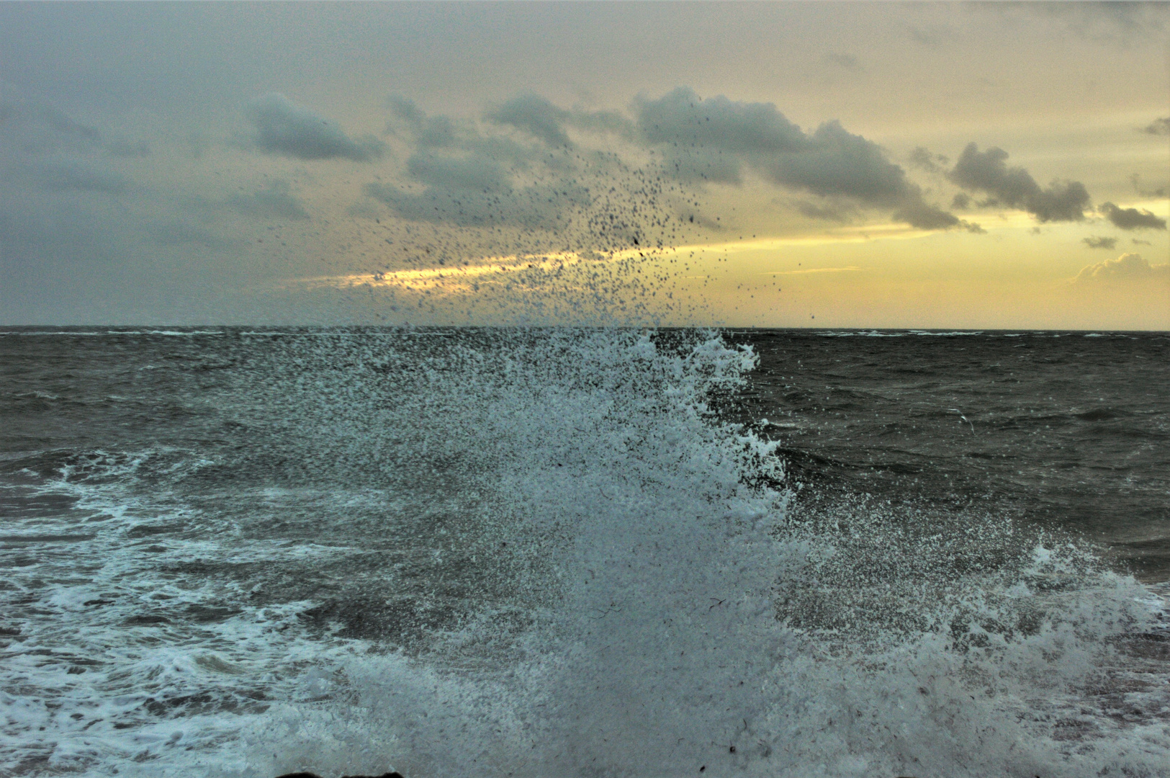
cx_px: 585
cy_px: 389
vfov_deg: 26.4
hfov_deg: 38.9
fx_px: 1656
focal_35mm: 51
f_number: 5
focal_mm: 34
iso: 100
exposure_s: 1/320
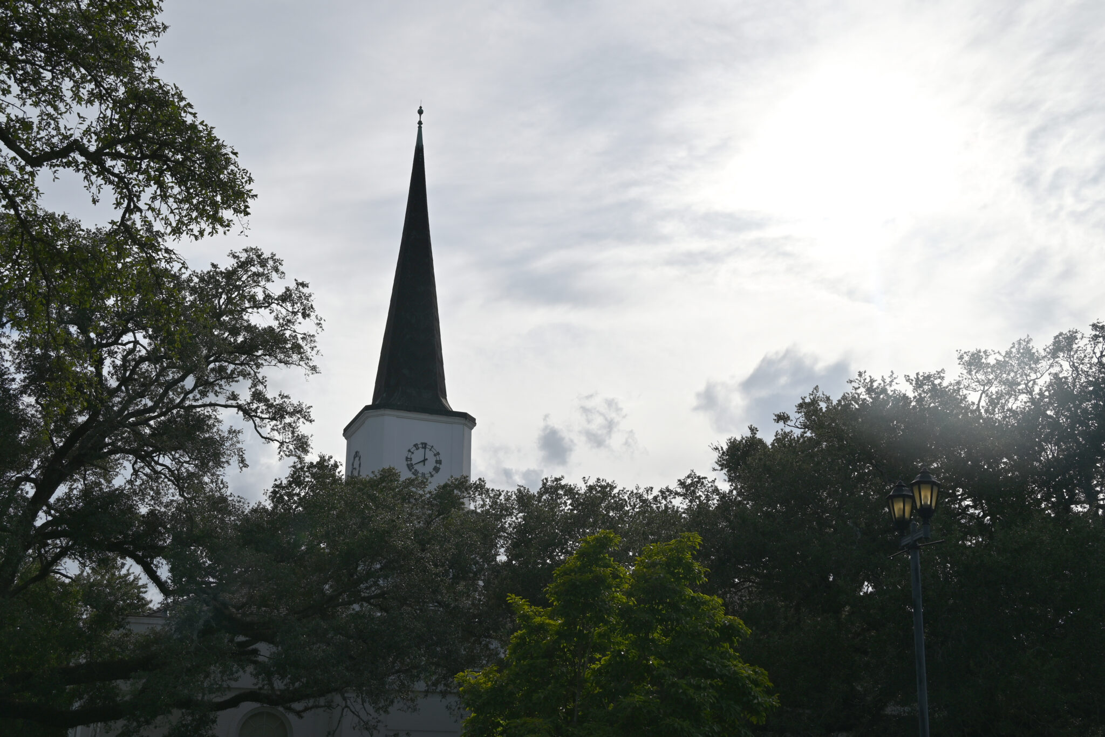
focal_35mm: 41
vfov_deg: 32.7
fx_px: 1259
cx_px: 552
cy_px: 368
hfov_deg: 47.4
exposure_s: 1/640
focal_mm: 41
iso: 100
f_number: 9
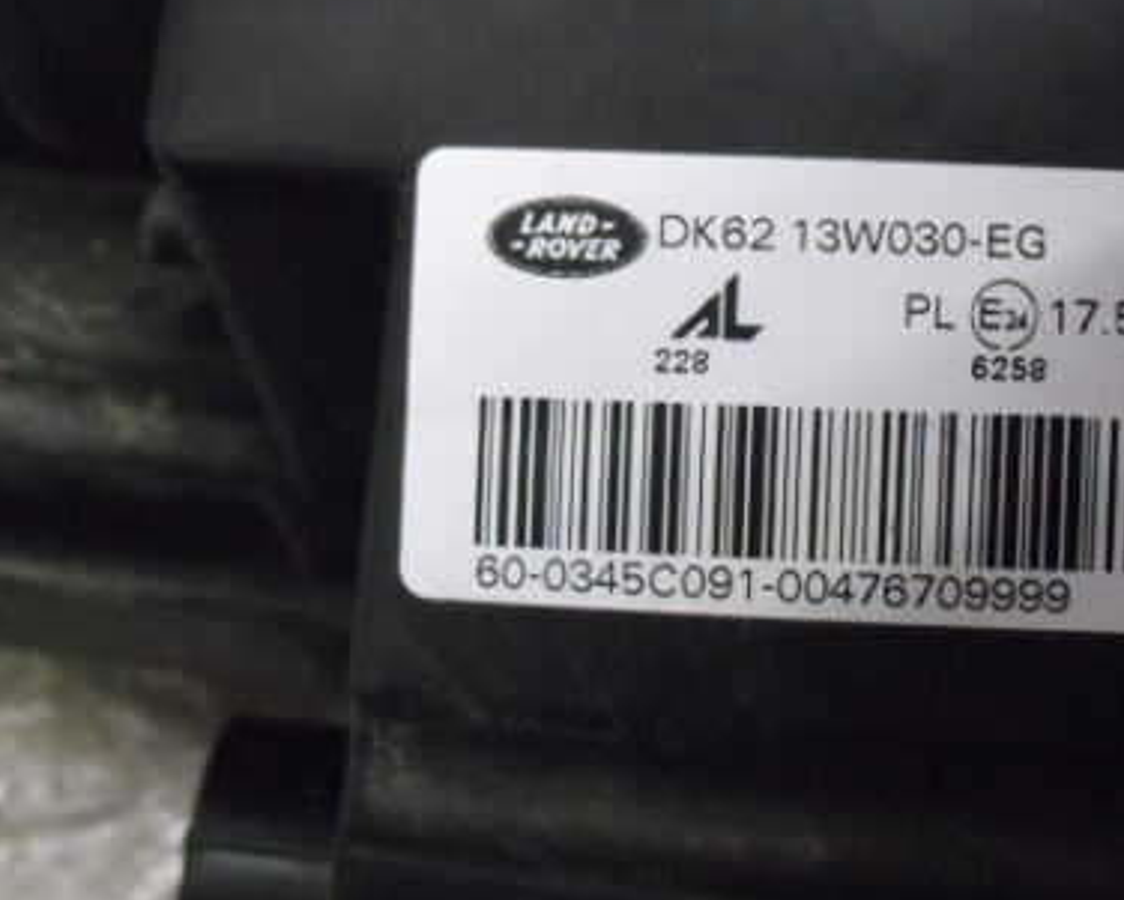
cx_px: 792
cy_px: 314
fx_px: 1863
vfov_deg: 27.0
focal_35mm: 56
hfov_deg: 33.1
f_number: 3.1
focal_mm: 6.3
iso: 800
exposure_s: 1/100
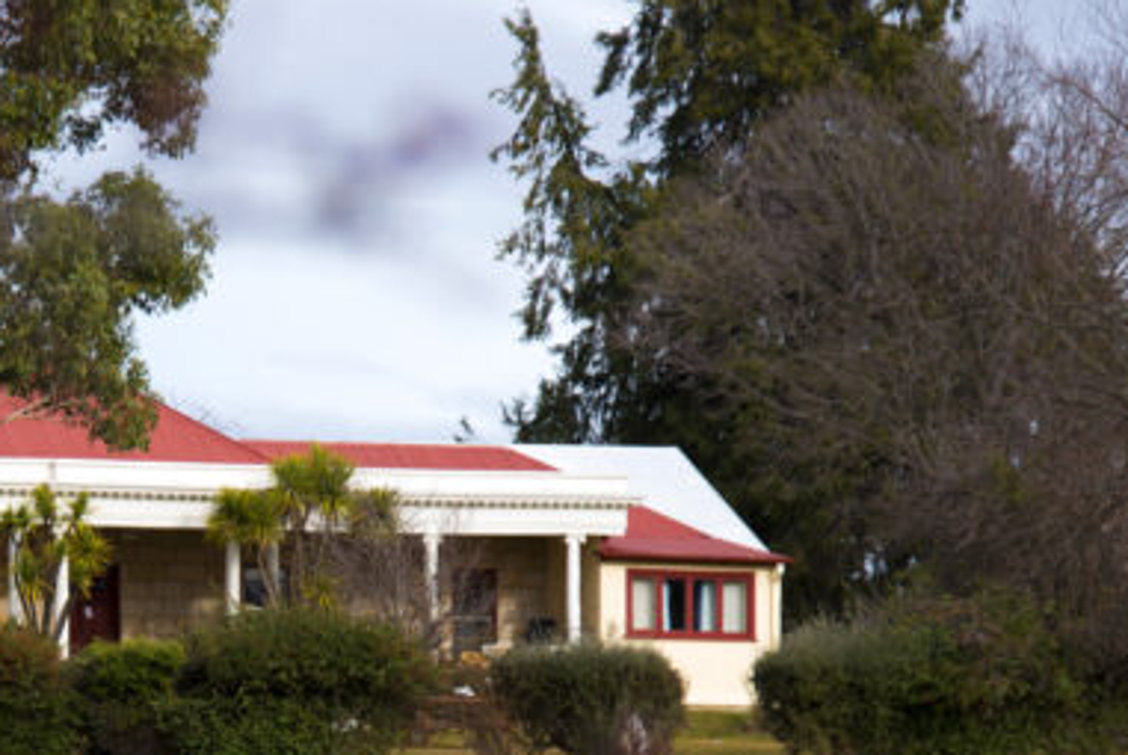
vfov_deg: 6.2
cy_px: 793
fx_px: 6995
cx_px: 95
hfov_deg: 9.2
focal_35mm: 223
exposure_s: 1/250
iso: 100
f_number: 4
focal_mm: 85
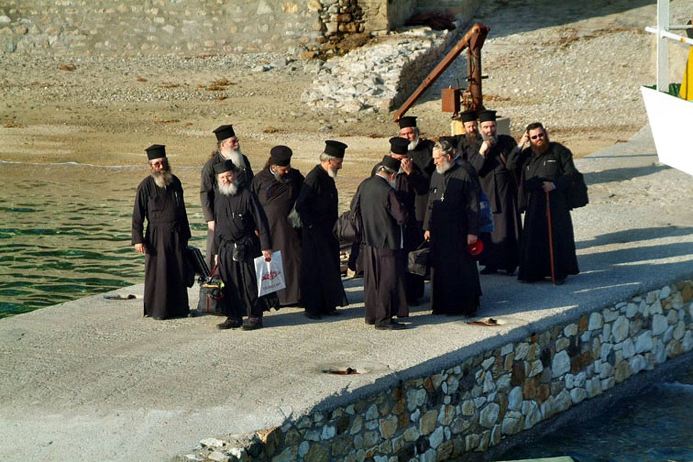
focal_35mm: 128
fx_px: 2464
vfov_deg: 10.7
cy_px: 231
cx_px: 346
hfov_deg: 16.0
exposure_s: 1/250
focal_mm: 85
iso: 200
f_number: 8
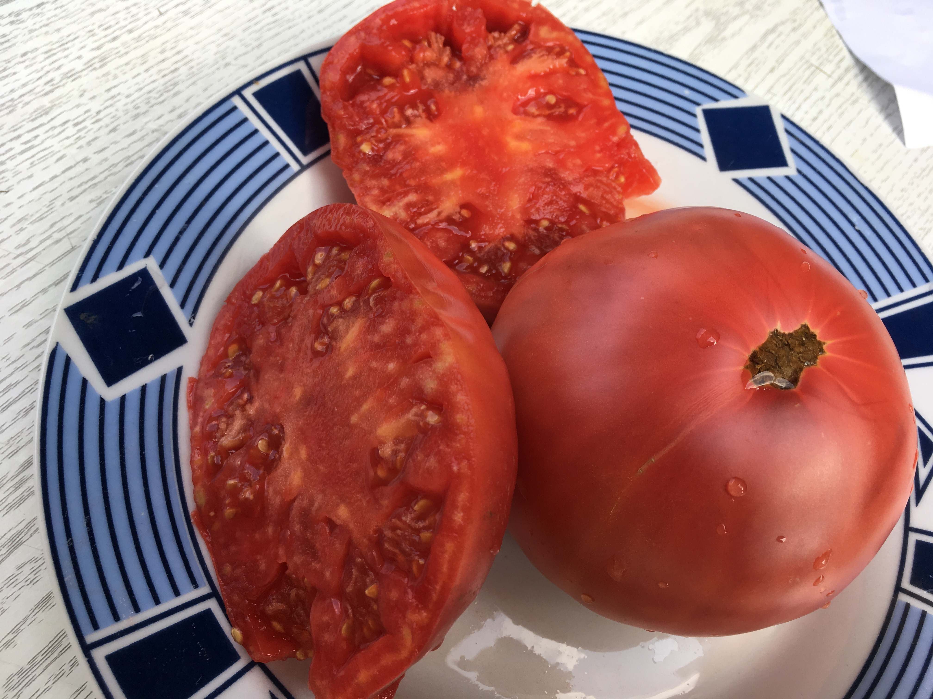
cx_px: 466
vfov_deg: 48.2
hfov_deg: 61.7
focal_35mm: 29
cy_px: 350
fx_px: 782
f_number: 2.2
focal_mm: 4.15
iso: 25
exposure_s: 1/192
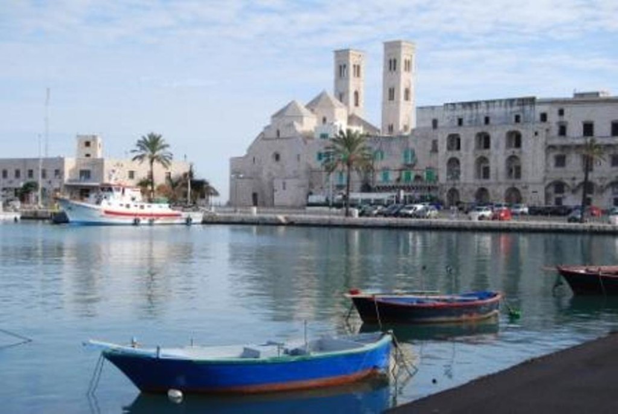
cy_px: 207
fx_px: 979
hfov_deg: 35.0
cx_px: 309
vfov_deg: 23.8
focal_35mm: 57
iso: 100
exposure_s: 1/200
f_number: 7.1
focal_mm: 38
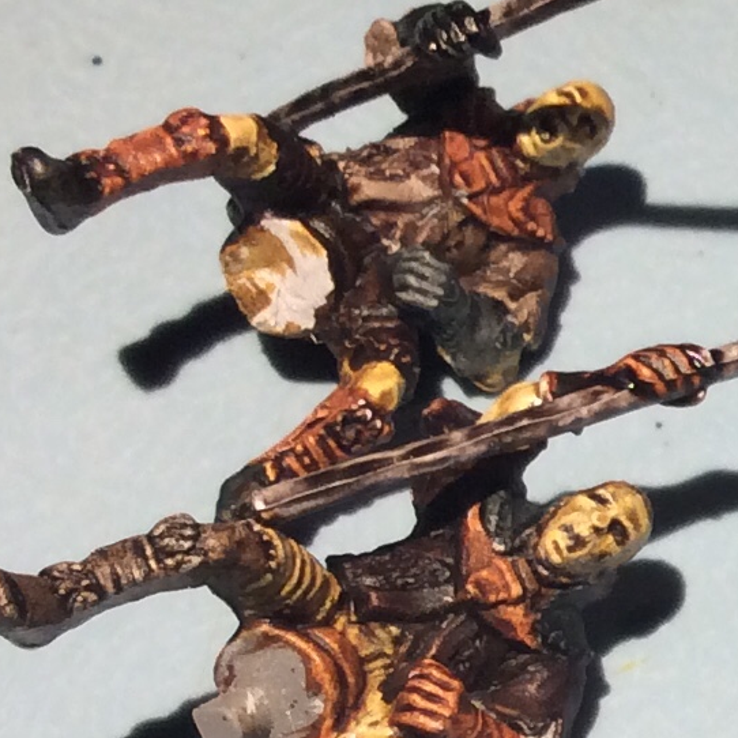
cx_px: 1074
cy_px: 599
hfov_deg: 12.4
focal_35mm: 135
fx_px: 3256
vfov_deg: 12.9
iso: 50
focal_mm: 3.3
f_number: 2.4
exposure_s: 1/50
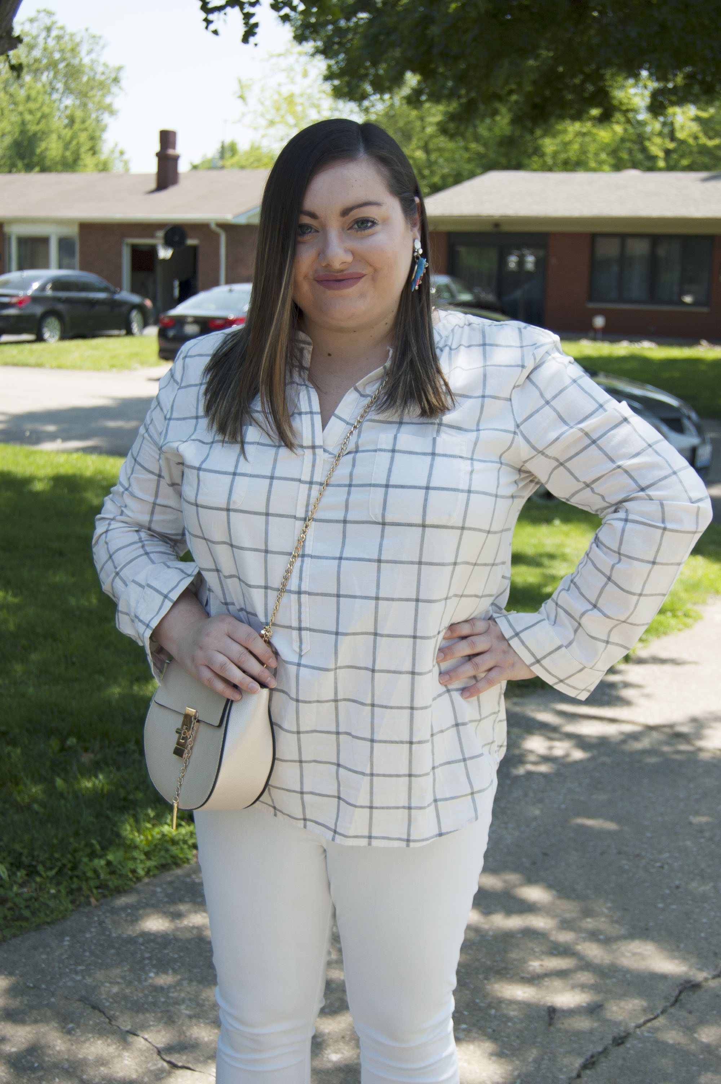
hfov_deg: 28.0
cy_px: 542
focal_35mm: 48
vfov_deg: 41.1
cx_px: 360
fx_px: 1445
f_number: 4.5
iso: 200
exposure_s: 1/500
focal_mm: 32
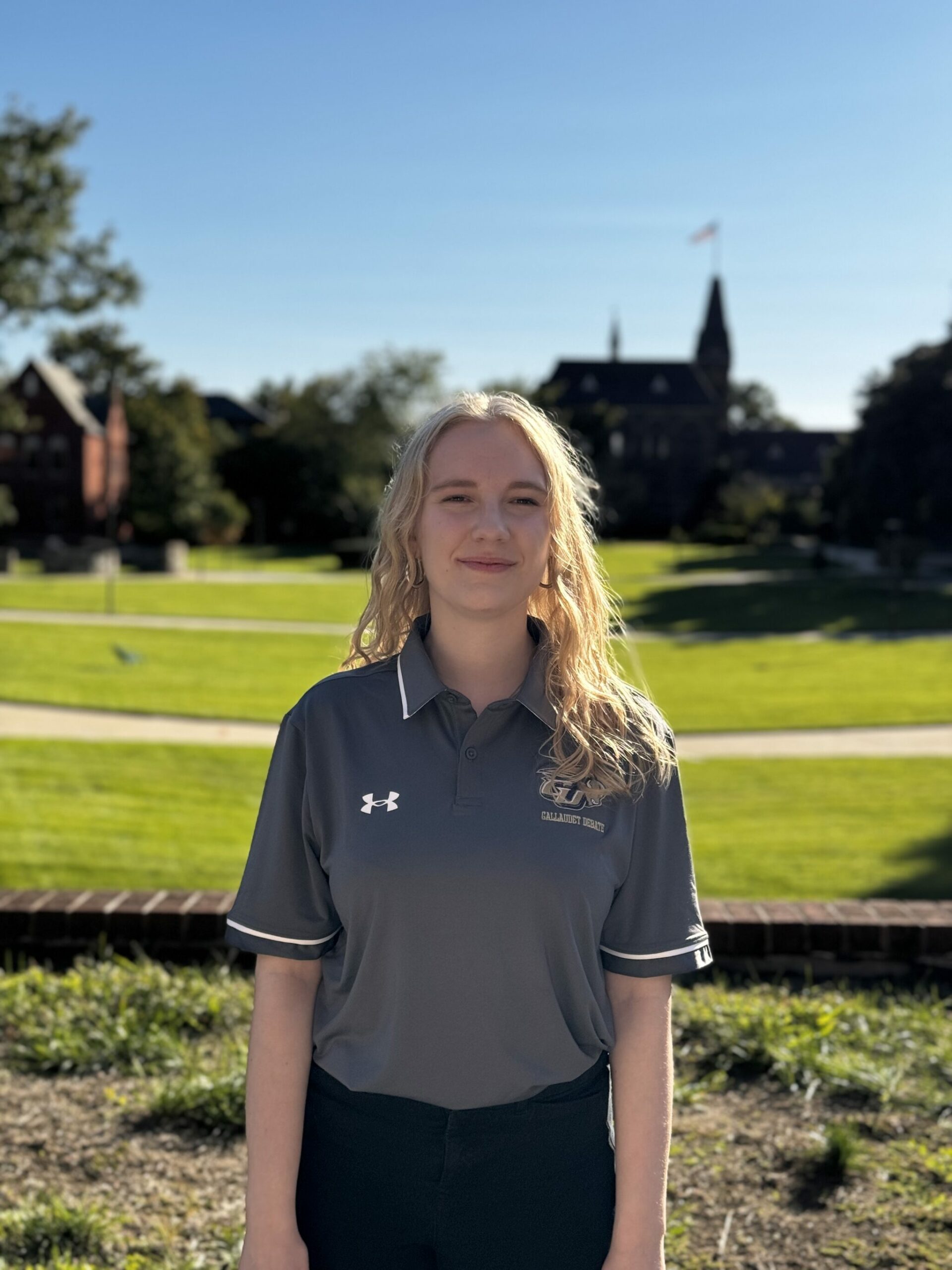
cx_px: 476
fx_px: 1760
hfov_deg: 30.3
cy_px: 635
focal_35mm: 48
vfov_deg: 39.7
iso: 64
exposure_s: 1/2959
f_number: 1.78
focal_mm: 6.76
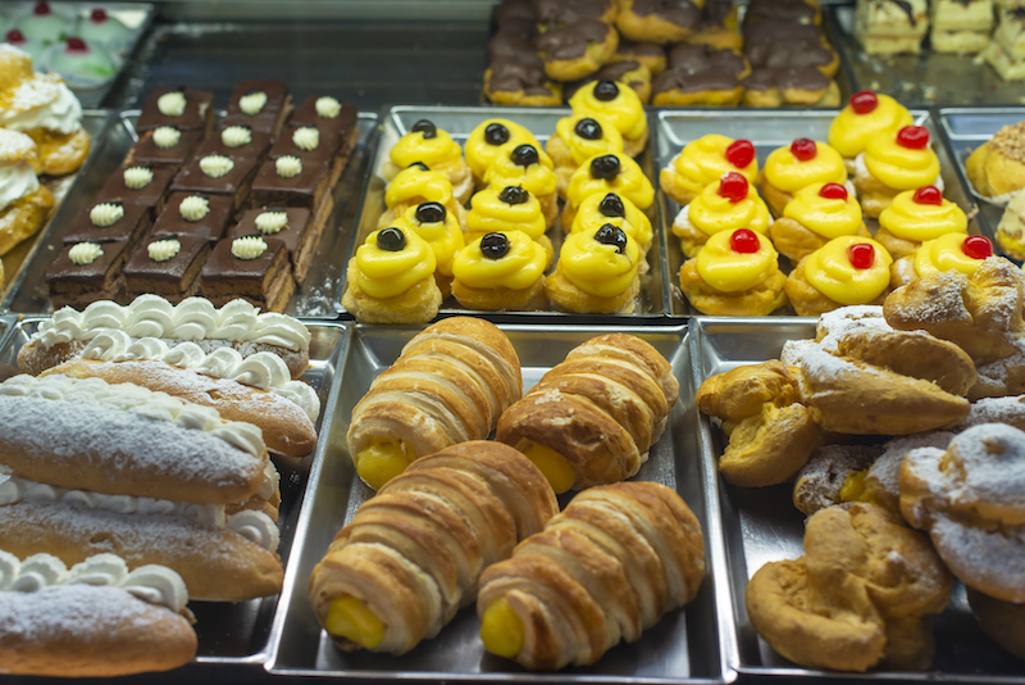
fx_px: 1424
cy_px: 342
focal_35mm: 50
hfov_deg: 39.6
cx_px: 512
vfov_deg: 27.0
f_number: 3.5
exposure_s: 1/160
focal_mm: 50
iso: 640
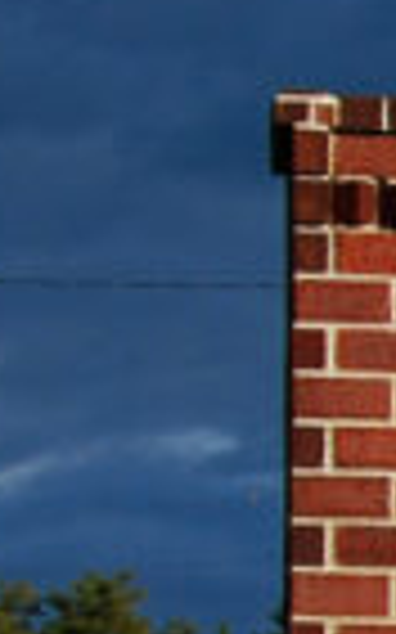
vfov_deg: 6.7
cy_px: 888
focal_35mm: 311
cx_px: 1984
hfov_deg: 3.8
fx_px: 5376
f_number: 10
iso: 200
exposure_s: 1/400
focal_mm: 28
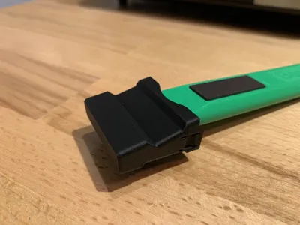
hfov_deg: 67.3
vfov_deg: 53.1
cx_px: 150
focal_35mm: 26
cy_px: 112
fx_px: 225
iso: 250
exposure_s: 1/60
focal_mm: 4.25
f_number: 1.8
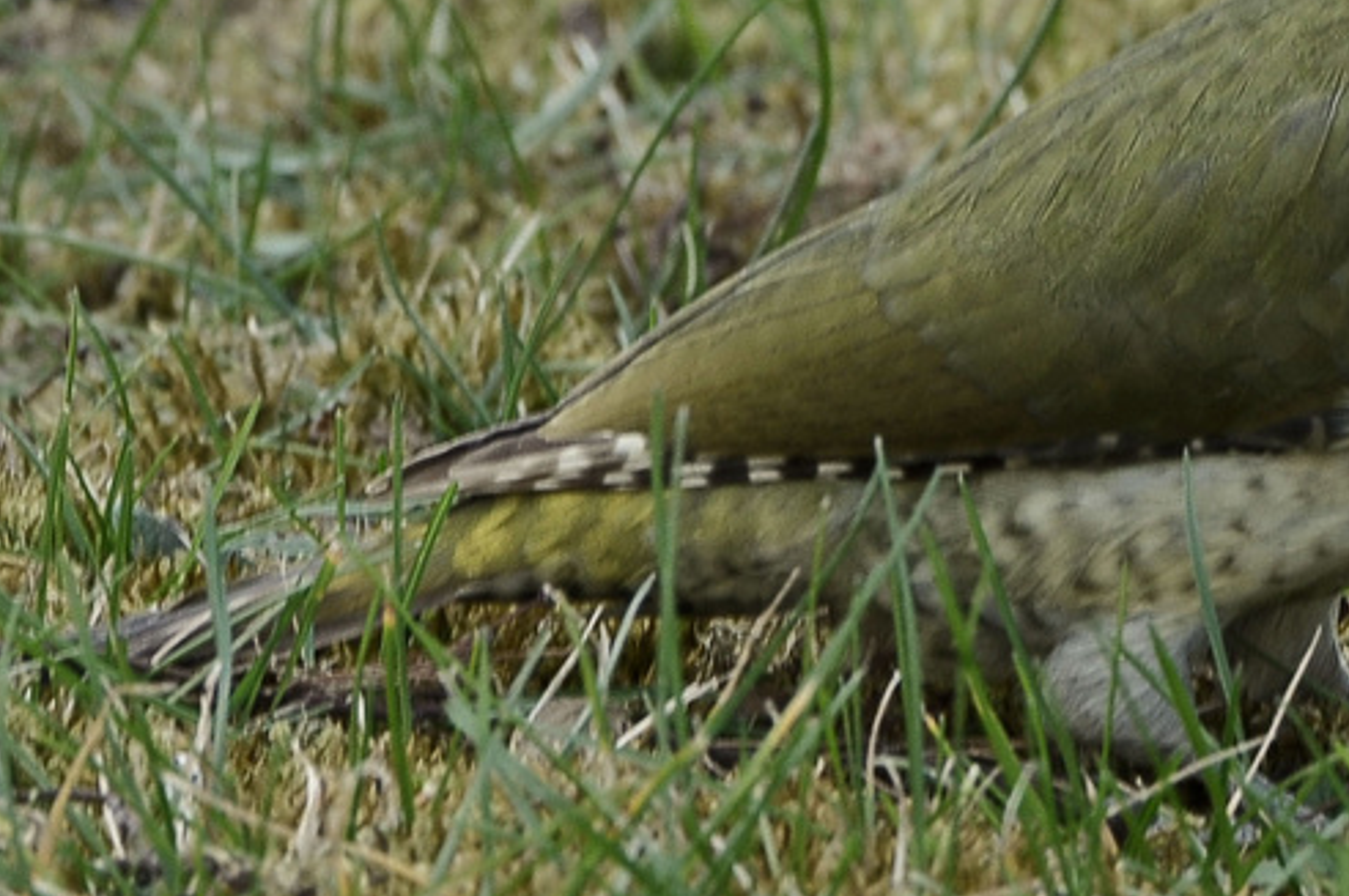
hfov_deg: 0.8
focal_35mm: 2480
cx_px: 1958
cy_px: -104
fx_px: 92837
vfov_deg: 0.6
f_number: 8
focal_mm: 500
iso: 200
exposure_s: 1/80
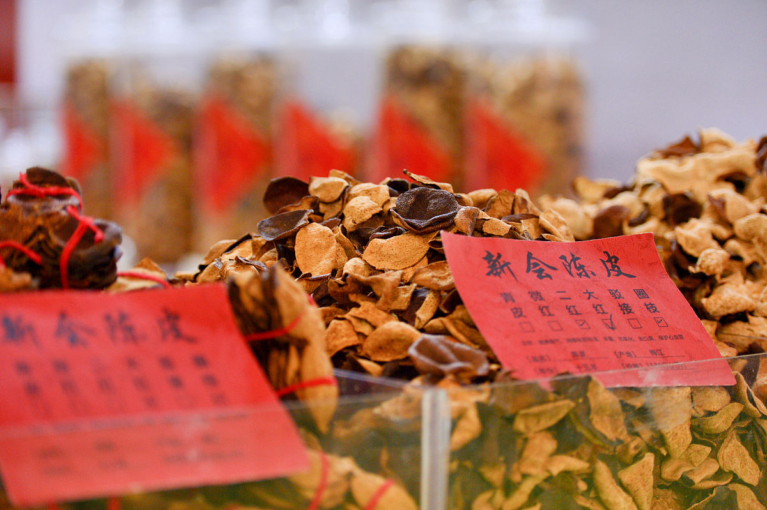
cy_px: 255
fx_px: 2130
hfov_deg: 20.4
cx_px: 384
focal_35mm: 100
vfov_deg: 13.7
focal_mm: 100
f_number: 2.8
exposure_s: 1/640
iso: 1000
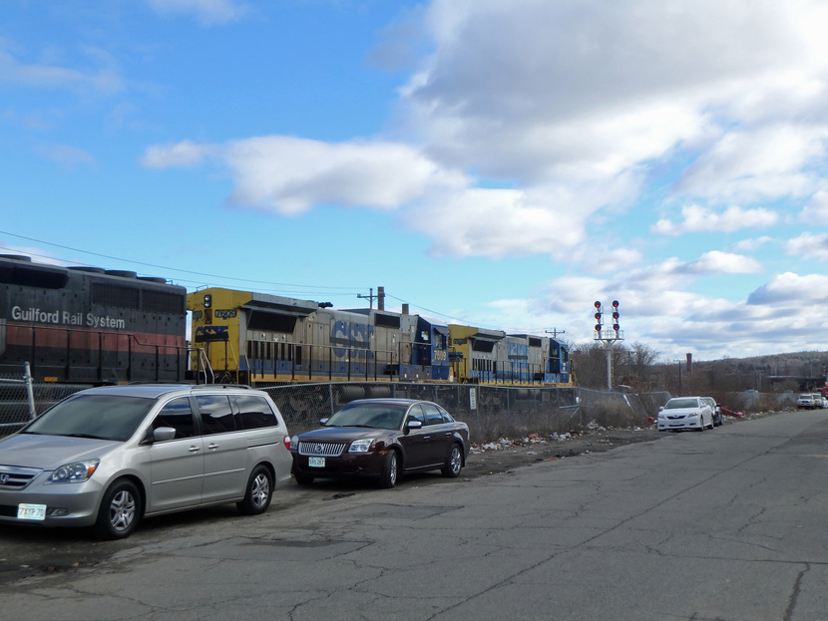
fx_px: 1029
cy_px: 310
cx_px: 409
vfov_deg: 33.6
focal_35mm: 43
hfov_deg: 43.8
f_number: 5.2
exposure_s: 1/400
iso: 125
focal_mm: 7.5
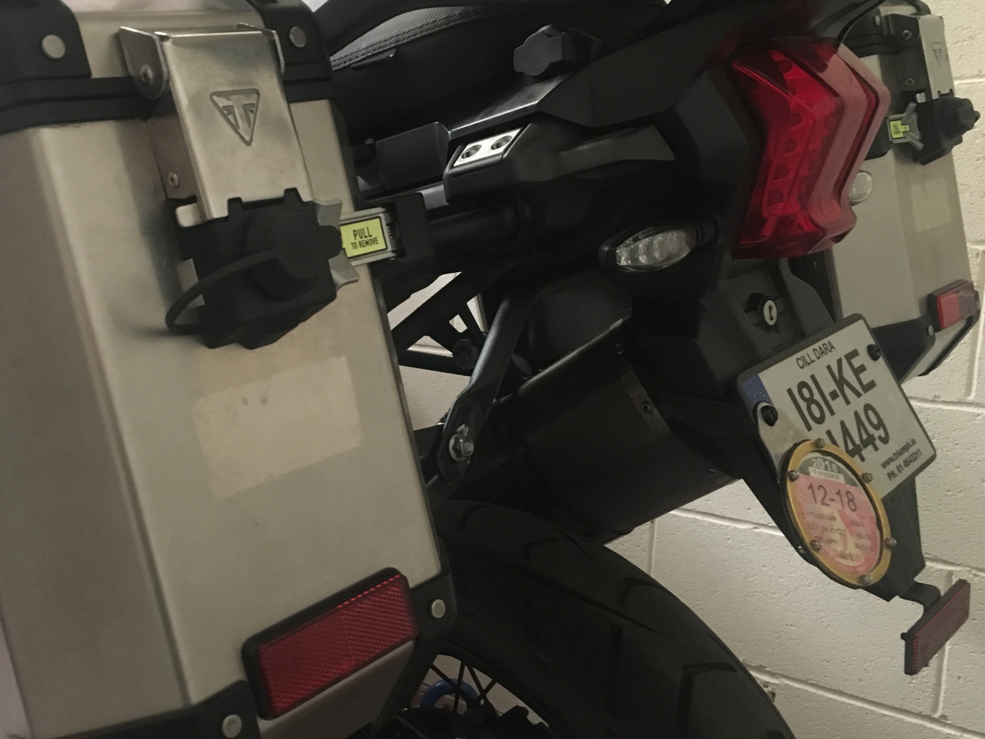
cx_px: 374
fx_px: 1053
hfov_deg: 49.7
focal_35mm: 37
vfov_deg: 38.7
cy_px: 381
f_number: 2.2
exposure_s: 1/17
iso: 400
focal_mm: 4.15
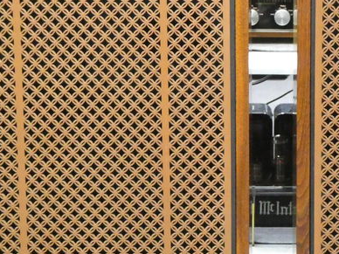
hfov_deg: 12.2
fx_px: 1577
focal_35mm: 161
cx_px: 274
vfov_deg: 9.2
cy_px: 130
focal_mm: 11.7
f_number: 4.4
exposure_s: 1/15
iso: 1600
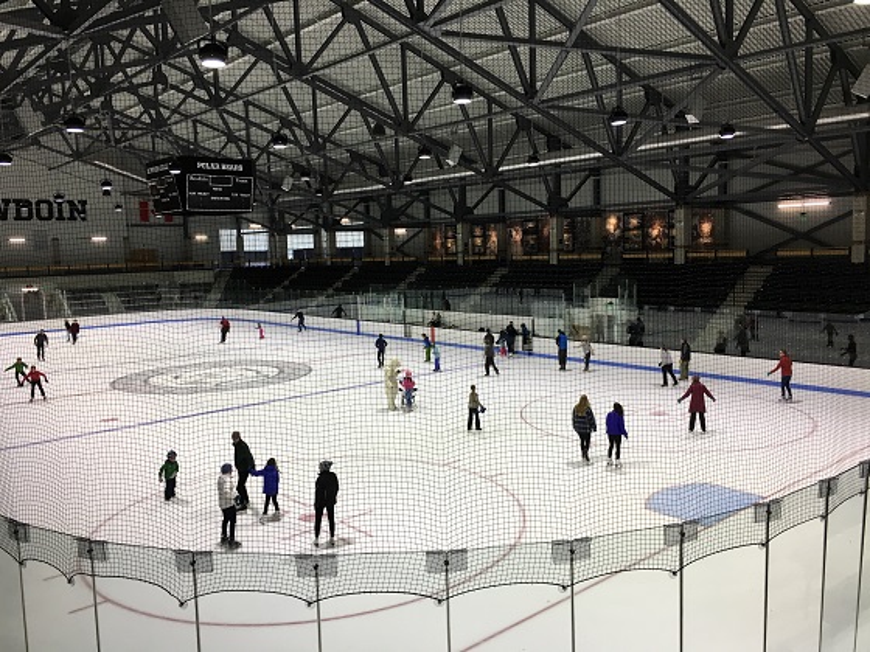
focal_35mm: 29
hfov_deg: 61.7
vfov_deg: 48.2
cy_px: 326
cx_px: 435
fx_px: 729
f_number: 2.2
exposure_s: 1/30
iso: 25
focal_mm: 4.15
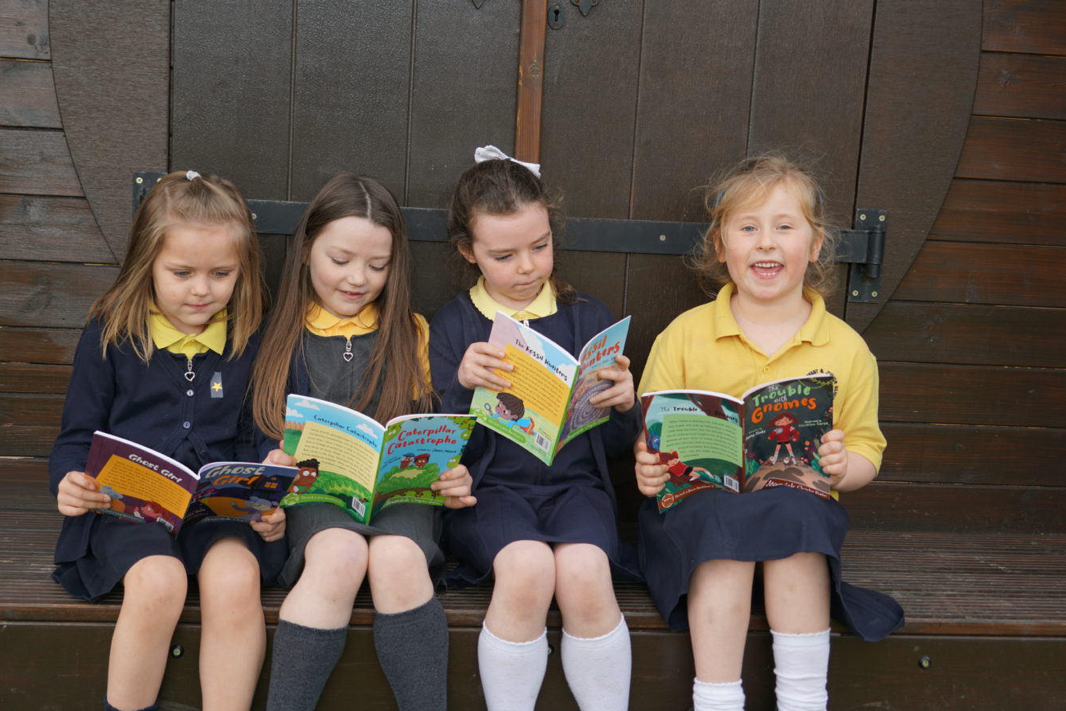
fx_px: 1303
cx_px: 454
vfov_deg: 30.5
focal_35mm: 44
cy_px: 333
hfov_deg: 44.4
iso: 125
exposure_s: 1/160
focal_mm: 38
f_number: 4
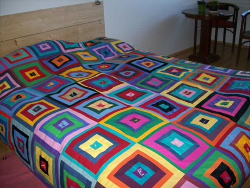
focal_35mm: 36
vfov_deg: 39.7
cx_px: 125
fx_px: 260
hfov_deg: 51.4
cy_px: 94
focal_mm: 6
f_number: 2.7
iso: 200
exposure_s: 1/64
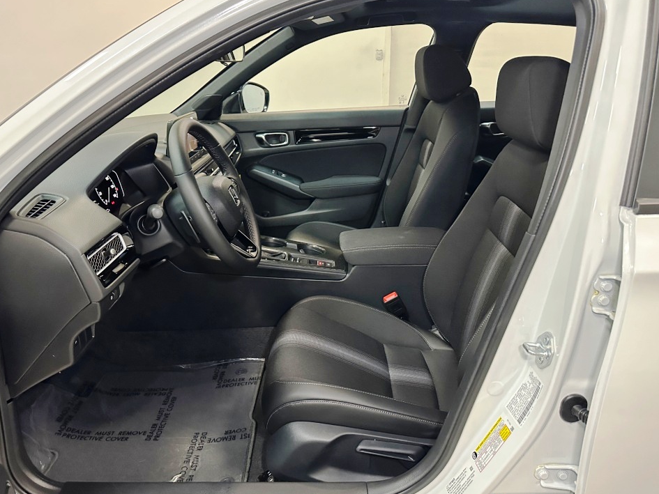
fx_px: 495
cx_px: 318
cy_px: 247
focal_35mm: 26
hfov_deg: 67.3
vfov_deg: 53.1
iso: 640
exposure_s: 1/60
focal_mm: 6.86
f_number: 1.78
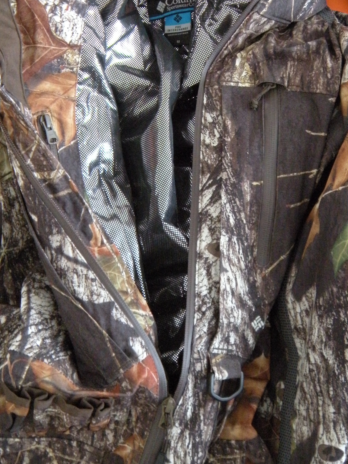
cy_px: 134
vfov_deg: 35.0
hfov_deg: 27.0
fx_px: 724
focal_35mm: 54
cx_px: 174
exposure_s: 1/30.3
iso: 400
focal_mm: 5.9
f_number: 3.8
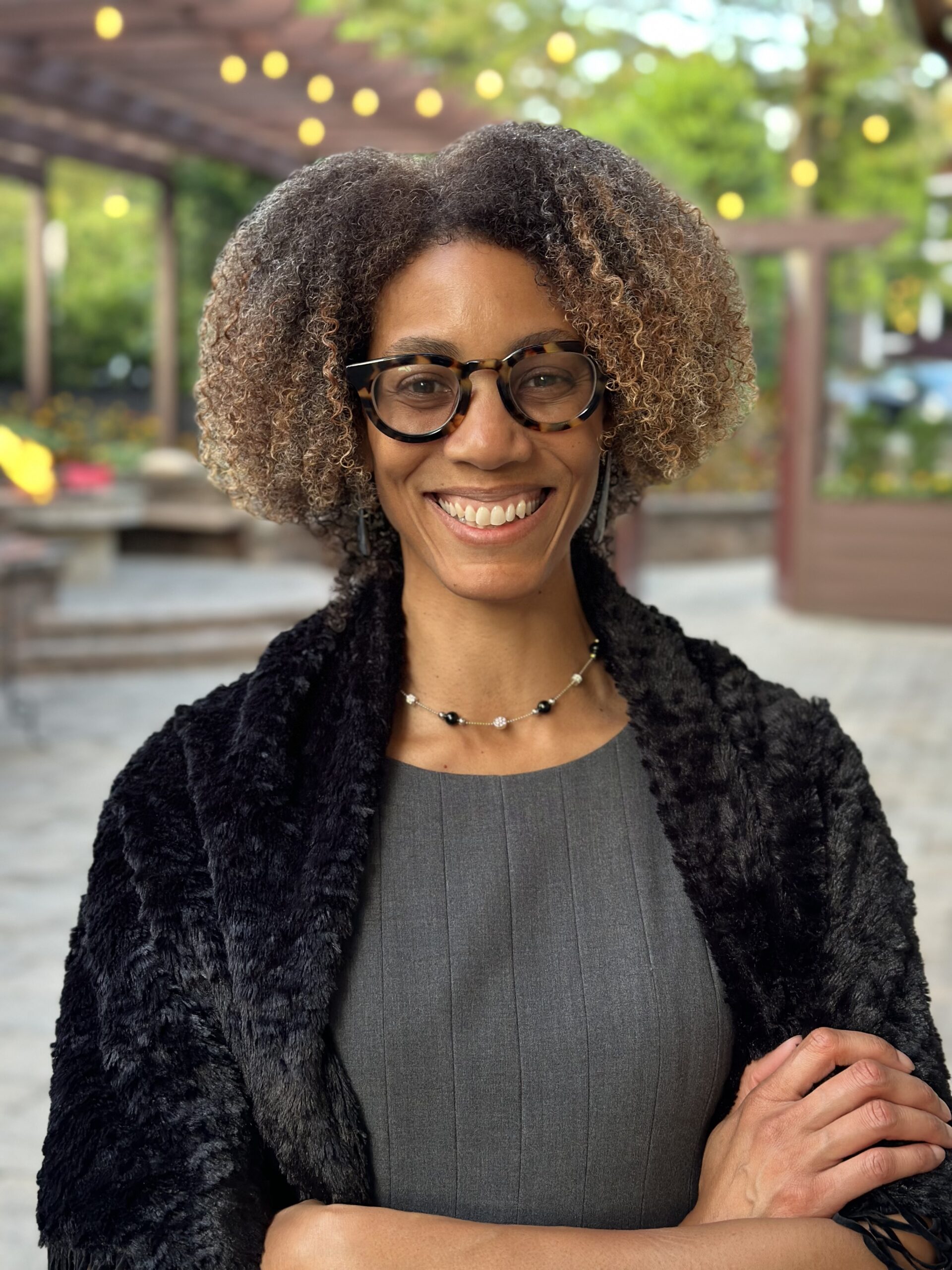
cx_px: 476
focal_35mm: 48
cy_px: 635
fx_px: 1760
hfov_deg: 30.3
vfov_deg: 39.7
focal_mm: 6.86
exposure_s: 1/60
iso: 200
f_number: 1.78
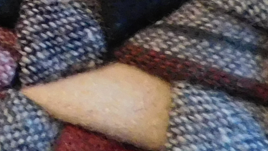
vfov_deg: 8.0
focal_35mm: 141
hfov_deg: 11.2
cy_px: -202
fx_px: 1002
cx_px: -478
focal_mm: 4
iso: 400
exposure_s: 1/15
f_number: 3
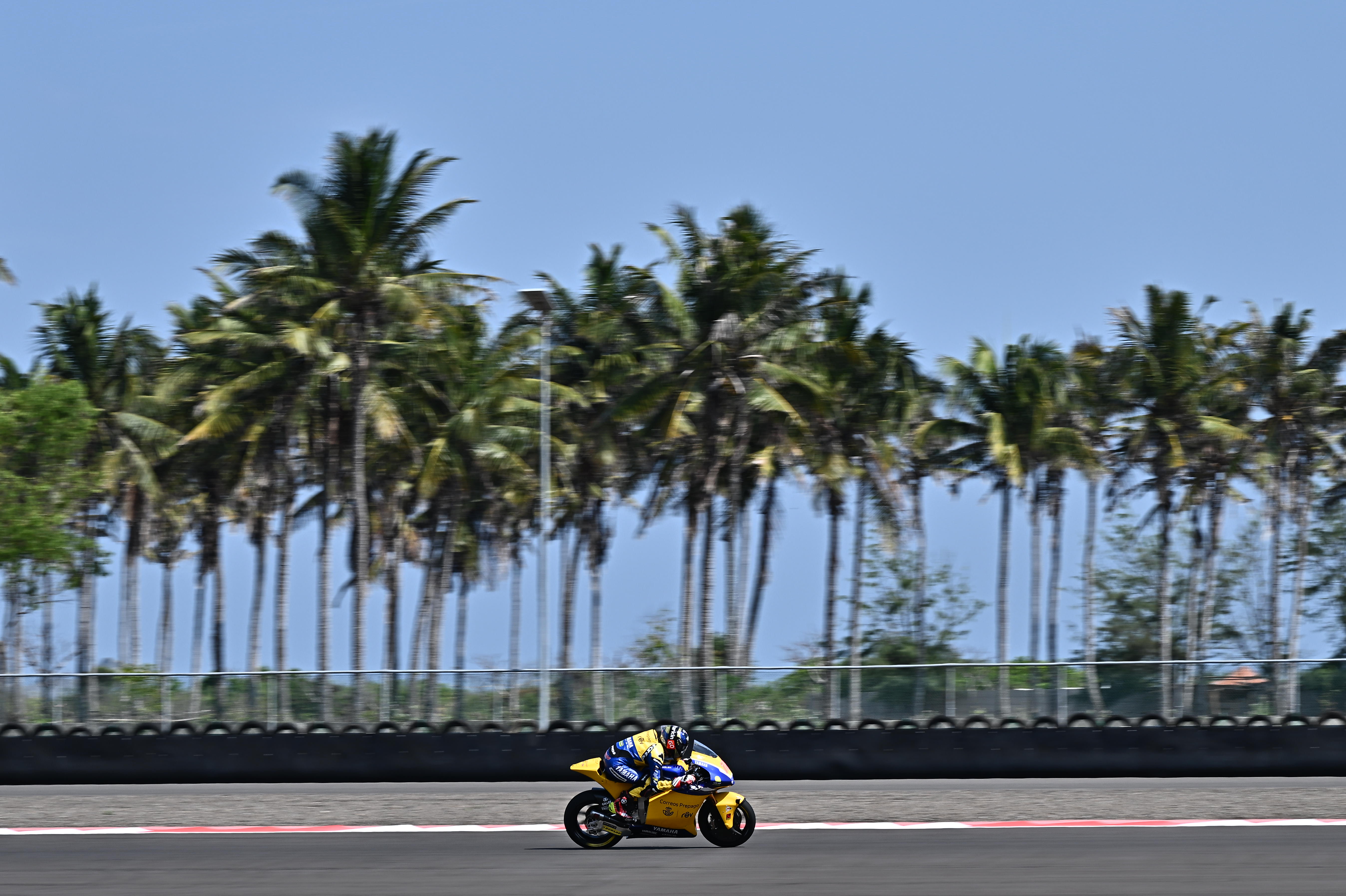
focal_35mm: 148
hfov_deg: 13.9
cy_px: 448
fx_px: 5532
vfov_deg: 9.3
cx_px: 673
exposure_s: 1/640
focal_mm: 99
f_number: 5.6
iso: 64
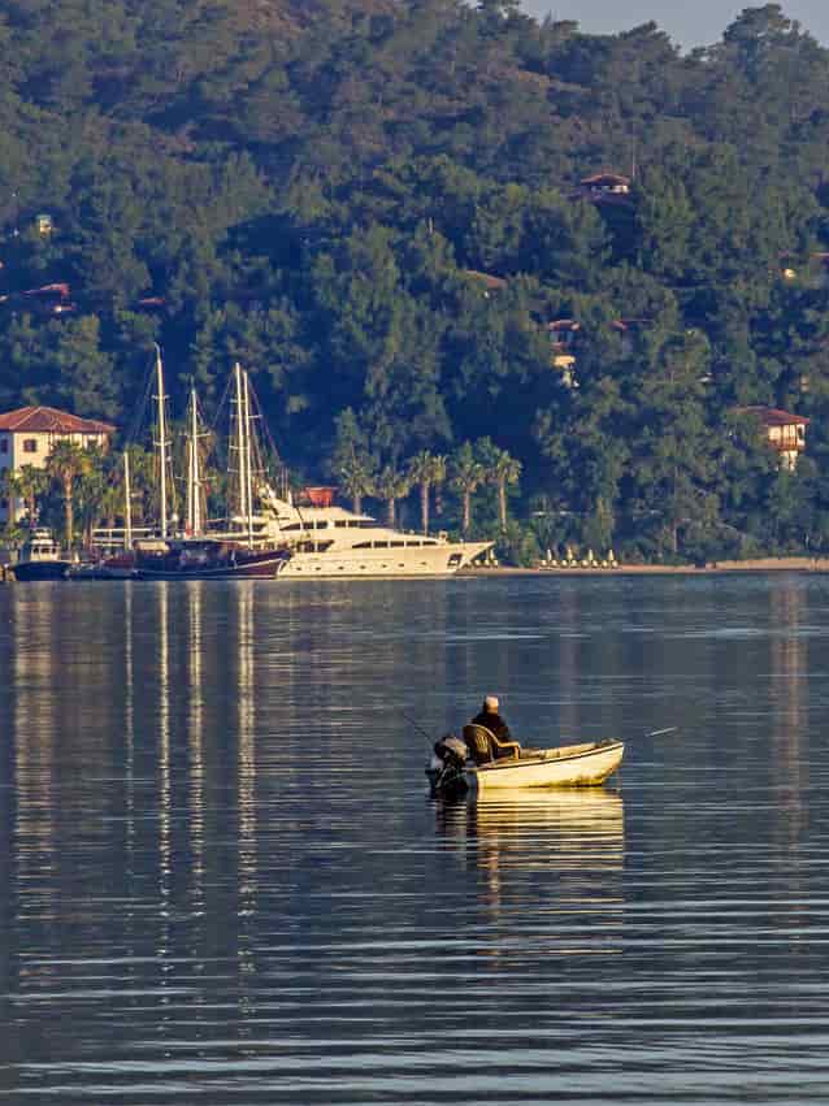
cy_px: 553
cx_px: 726
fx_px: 15938
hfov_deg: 3.0
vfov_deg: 4.0
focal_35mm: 499
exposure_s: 1/1000
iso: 400
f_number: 11
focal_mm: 230
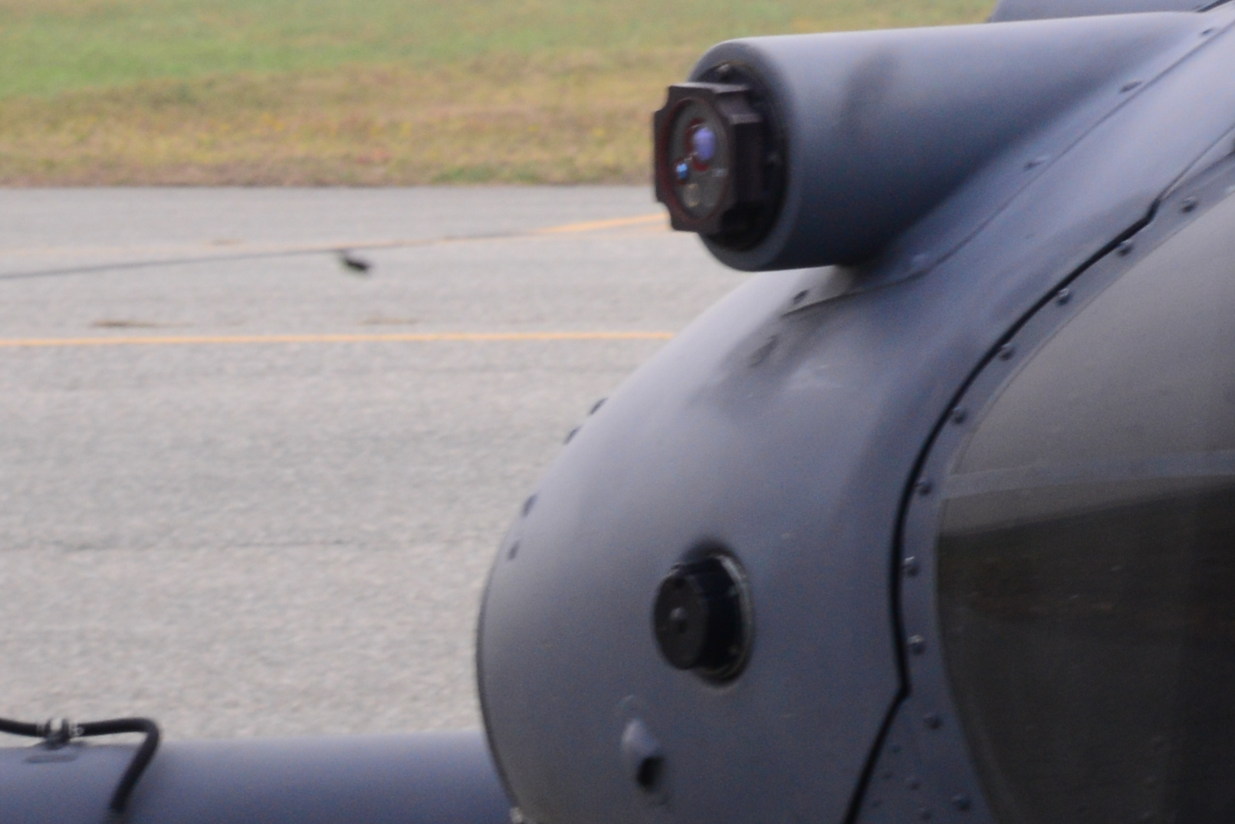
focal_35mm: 366
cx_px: 2101
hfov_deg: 5.6
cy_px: -304
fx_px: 12558
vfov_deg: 3.7
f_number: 20
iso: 800
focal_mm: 98
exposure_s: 1/60
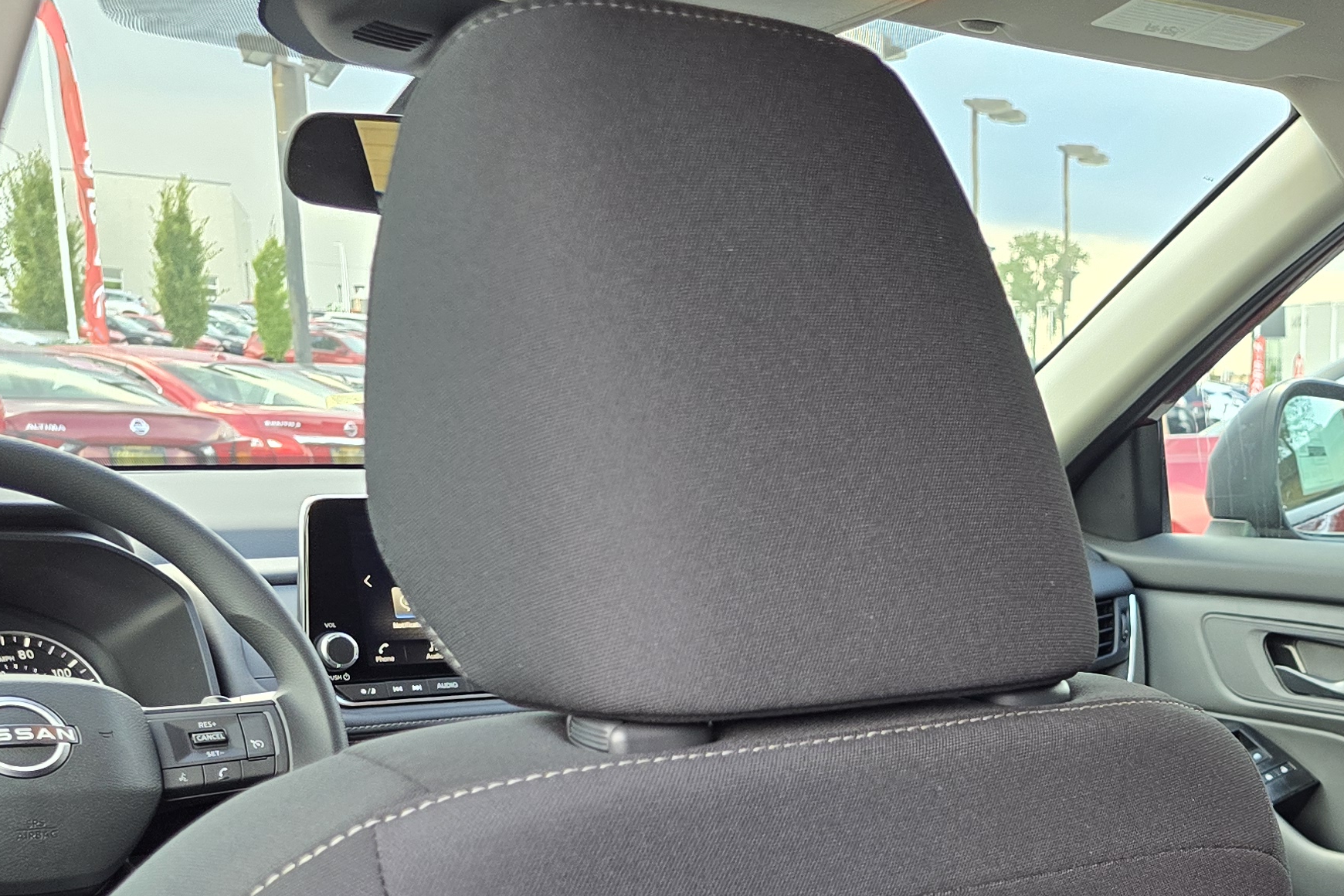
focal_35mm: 55
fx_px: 2053
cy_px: 1047
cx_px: 1429
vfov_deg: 22.8
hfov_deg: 32.5
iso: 125
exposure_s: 1/180
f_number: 1.7
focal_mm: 6.3
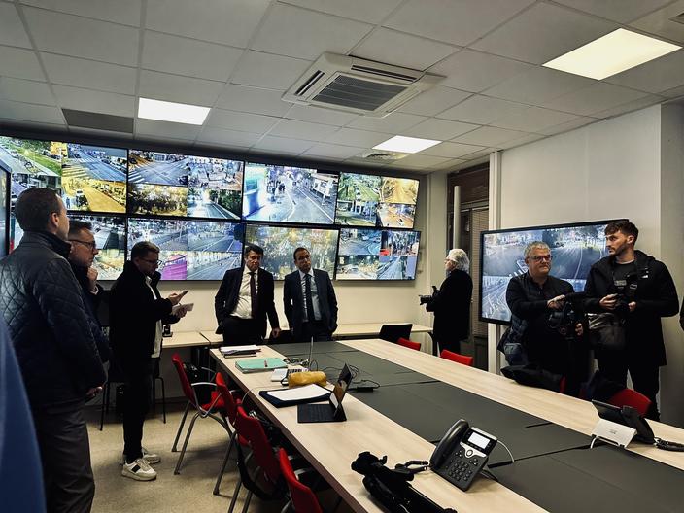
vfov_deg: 56.8
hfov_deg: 71.6
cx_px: 342
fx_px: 474
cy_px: 256
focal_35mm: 24
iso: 400
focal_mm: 6.86
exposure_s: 1/60
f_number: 1.78
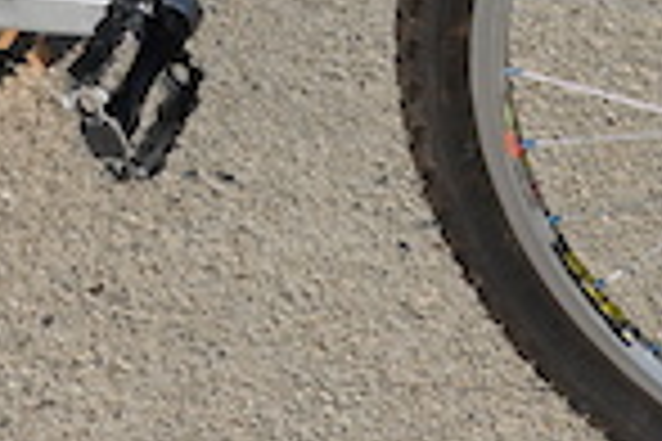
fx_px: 2795
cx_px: 396
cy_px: -502
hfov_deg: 13.5
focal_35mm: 152
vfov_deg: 8.5
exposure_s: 1/640
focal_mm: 10.6
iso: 100
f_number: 4
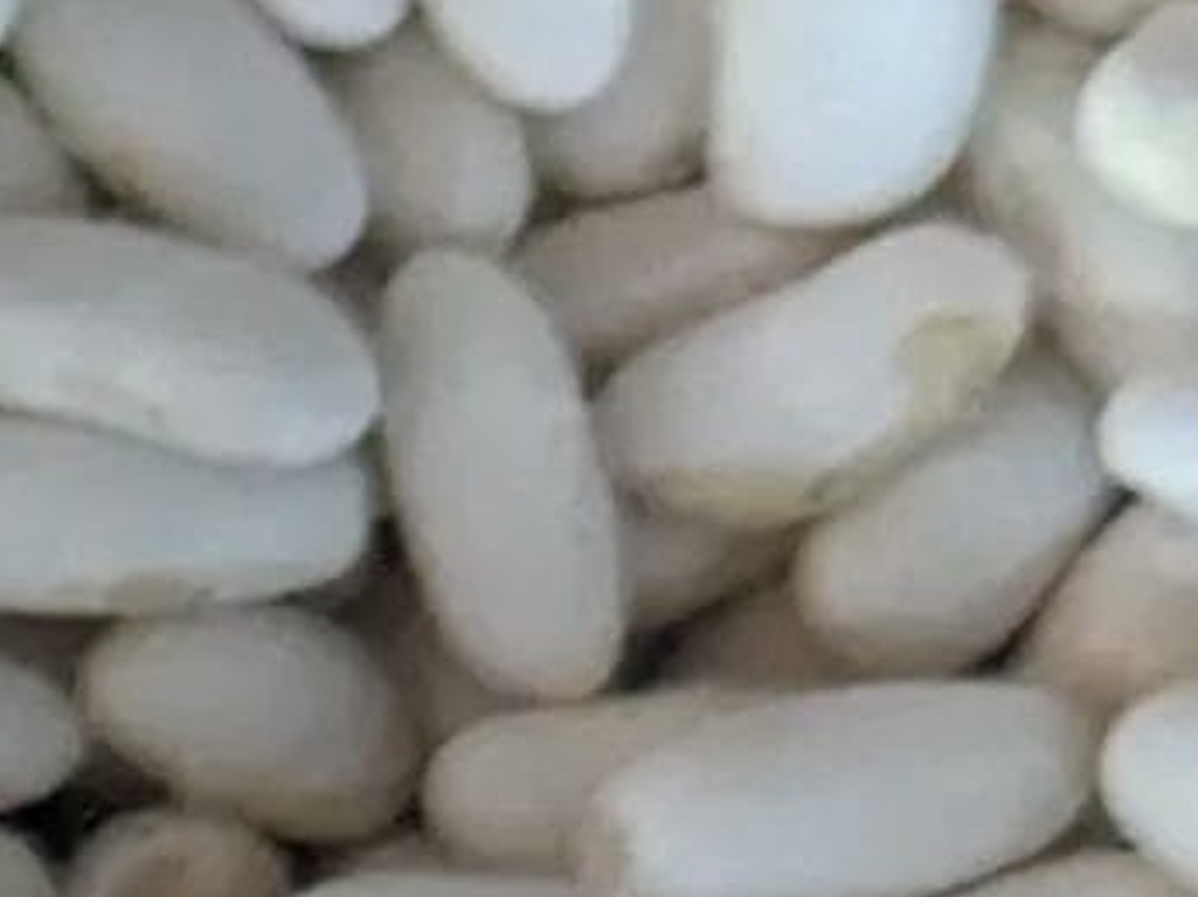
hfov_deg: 5.3
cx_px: -2077
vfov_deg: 4.1
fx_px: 12312
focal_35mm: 356
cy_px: 1978
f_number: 1.85
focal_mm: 6.81
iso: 2409
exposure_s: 1/84.1
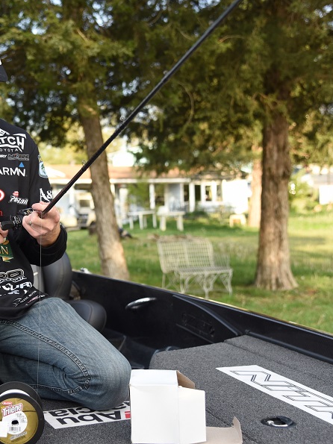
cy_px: 221
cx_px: 37
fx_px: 821
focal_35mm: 64
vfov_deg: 30.3
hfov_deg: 22.4
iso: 800
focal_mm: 44
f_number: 4.5
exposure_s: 1/1000
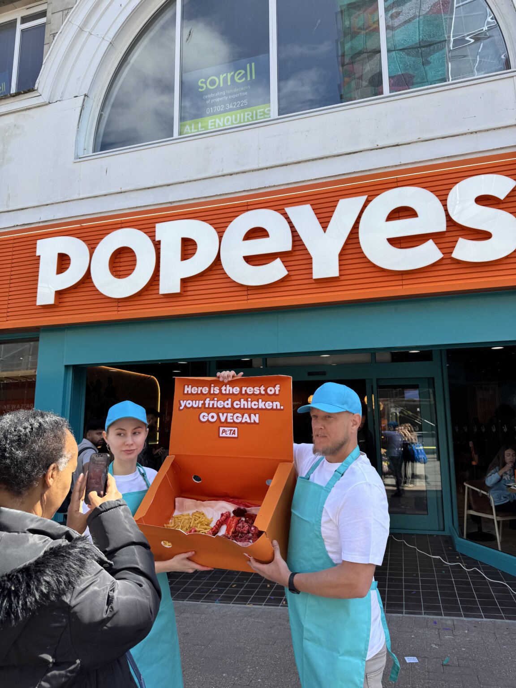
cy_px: 344
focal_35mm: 24
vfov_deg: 71.6
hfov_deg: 56.8
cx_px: 258
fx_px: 477
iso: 80
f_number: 1.78
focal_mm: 6.76
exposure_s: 1/1425
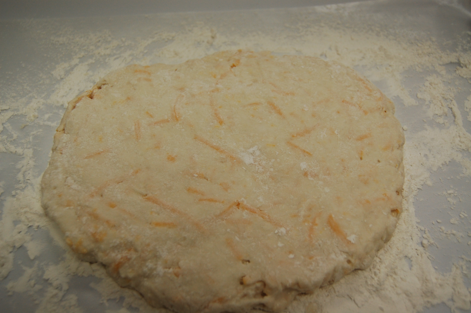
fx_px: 510
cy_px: 156
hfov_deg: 49.6
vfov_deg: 34.1
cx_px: 236
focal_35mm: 39
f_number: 5
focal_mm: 26
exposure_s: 1/100
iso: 400
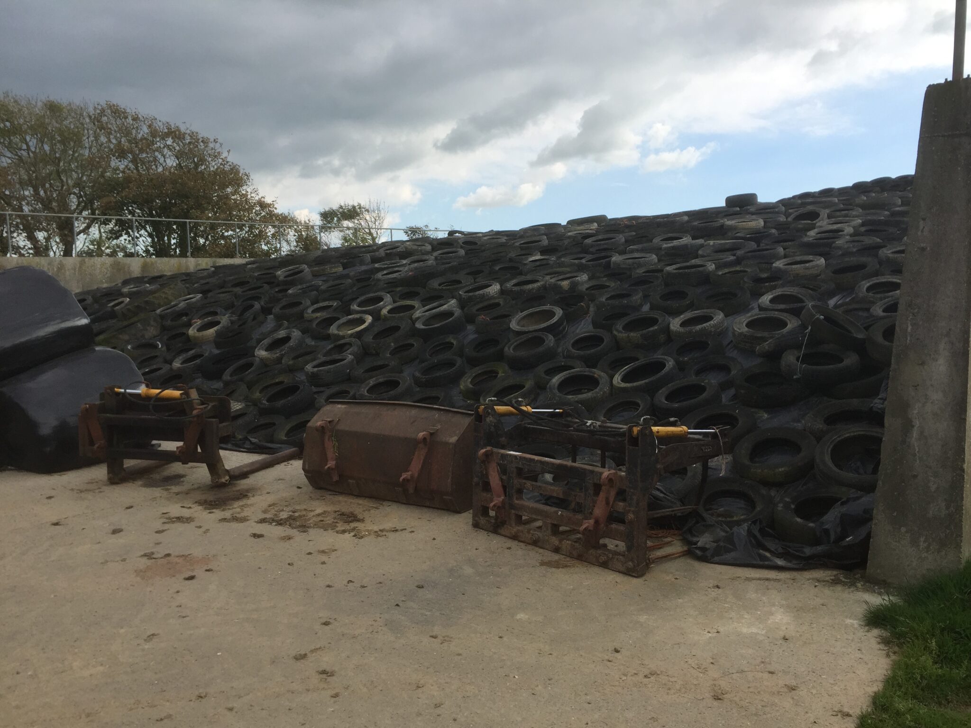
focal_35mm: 29
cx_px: 486
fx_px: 813
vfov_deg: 48.2
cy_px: 364
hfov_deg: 61.7
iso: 32
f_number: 2.2
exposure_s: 1/1236
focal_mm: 4.15
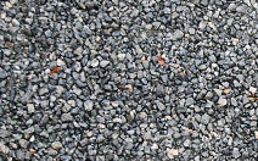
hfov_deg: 18.7
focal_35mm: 104
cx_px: 330
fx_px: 730
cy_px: 171
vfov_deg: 12.4
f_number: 4
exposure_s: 1/60
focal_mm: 24
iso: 200
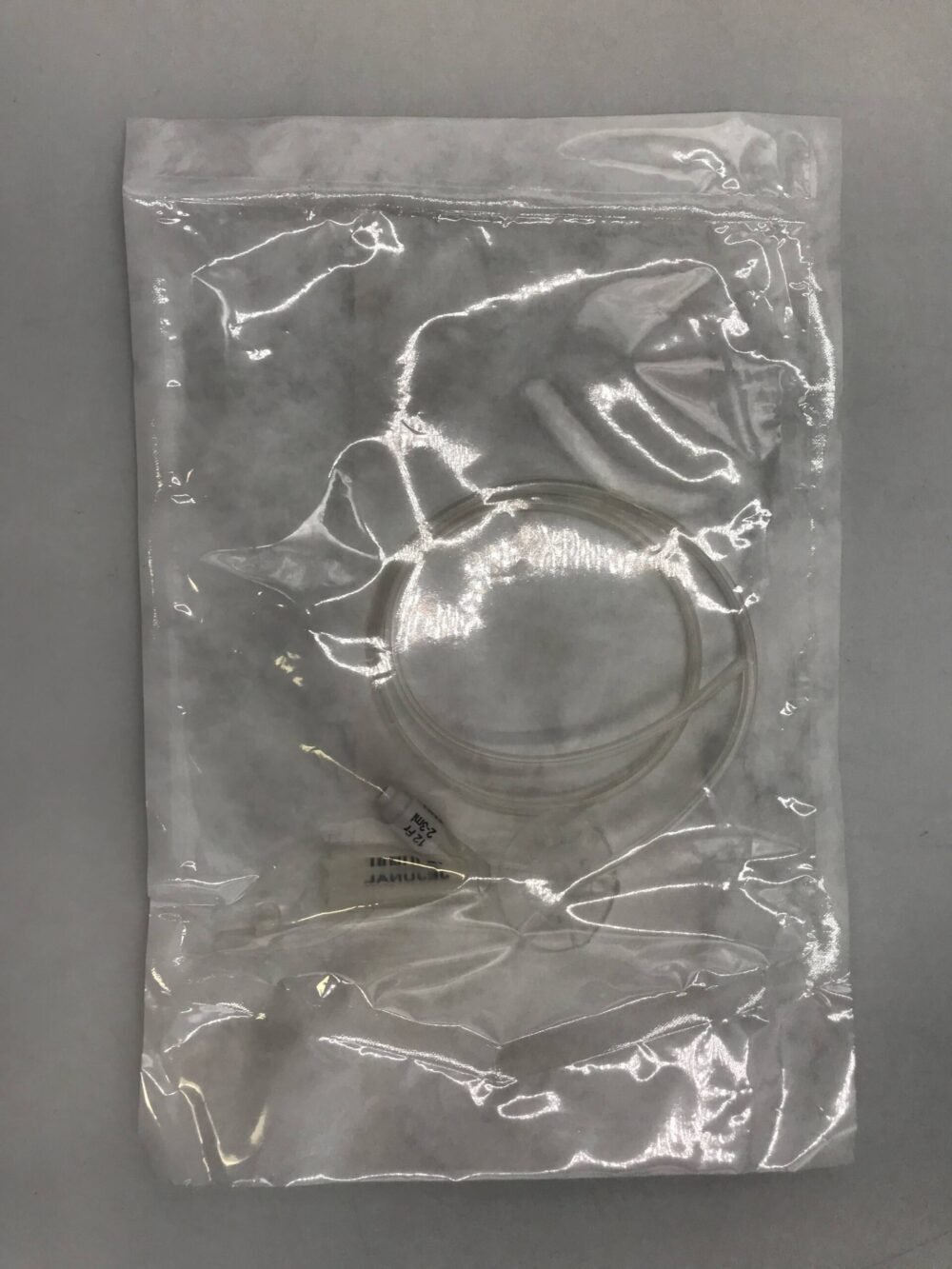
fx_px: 1027
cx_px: 476
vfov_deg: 63.4
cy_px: 634
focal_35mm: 28
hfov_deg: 49.8
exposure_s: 1/120
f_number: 1.8
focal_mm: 3.99
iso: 40
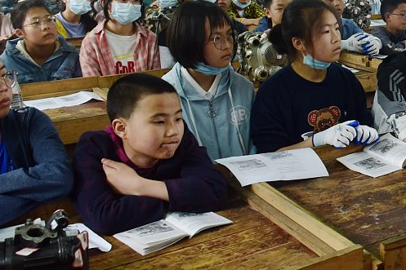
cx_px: 468
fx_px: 654
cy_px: 92
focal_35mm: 58
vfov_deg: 23.3
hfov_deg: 30.2
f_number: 5
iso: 640
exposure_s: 1/25
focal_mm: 24
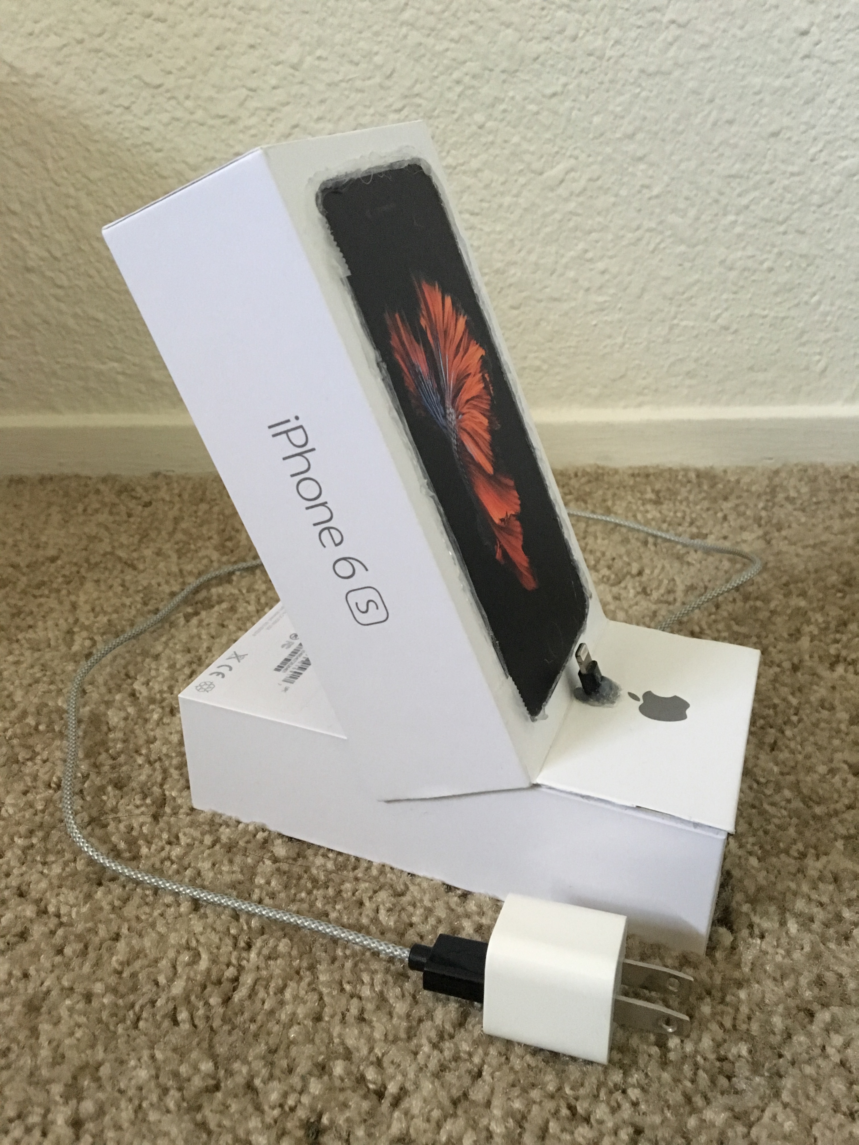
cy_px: 572
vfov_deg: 61.7
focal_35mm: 29
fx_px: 960
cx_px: 430
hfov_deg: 48.2
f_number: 2.2
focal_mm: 4.15
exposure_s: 1/15
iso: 320
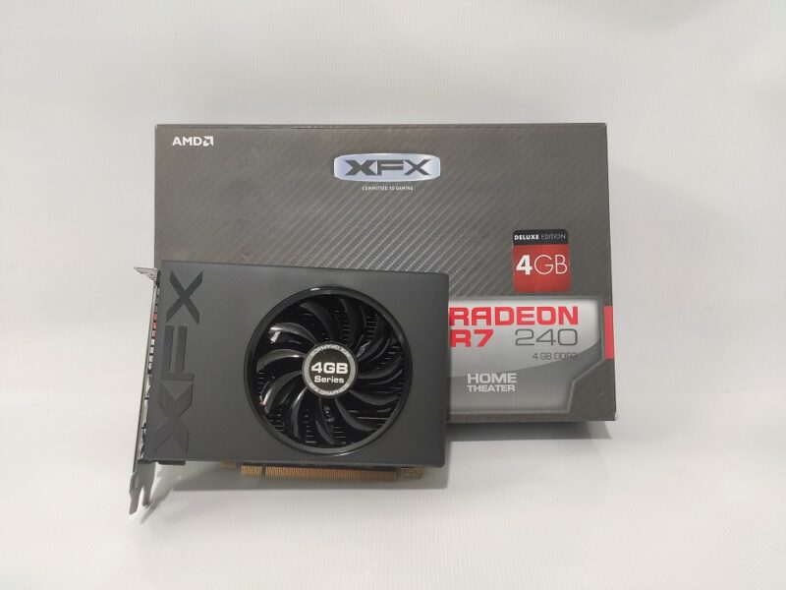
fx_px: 590
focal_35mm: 26
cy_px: 295
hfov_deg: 67.3
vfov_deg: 53.1
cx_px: 393
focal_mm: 4.77
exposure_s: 1/33
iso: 760
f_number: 1.75
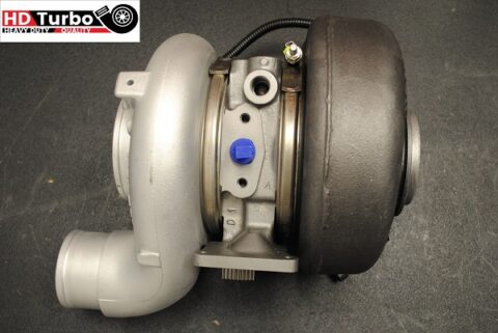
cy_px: 166
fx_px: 498
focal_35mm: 36
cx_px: 249
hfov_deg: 53.1
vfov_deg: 36.9
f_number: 4
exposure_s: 1/25
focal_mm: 24
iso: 400
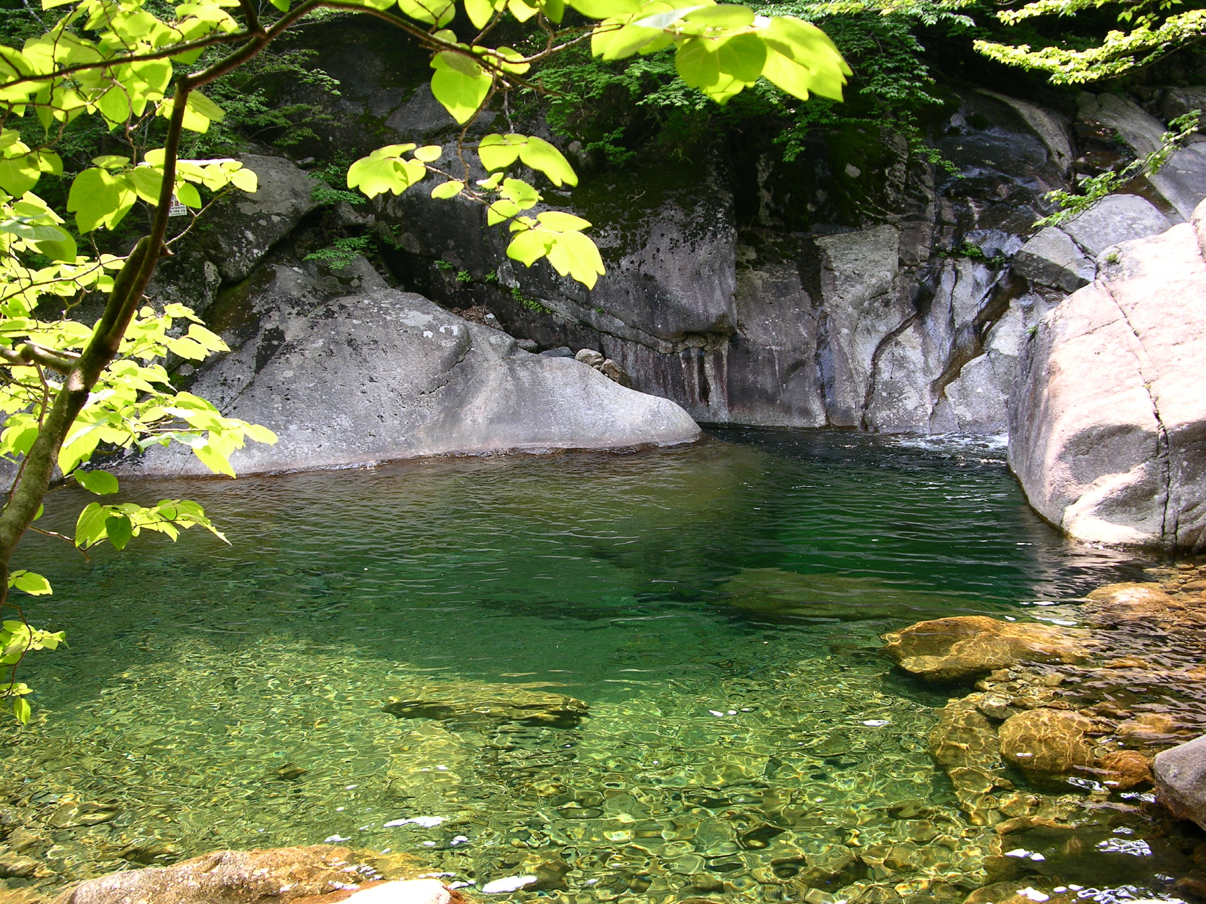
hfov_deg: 52.6
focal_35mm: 35
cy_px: 452
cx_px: 603
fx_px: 1219
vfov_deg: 40.7
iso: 50
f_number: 3.5
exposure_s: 1/58.5
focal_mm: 8.9
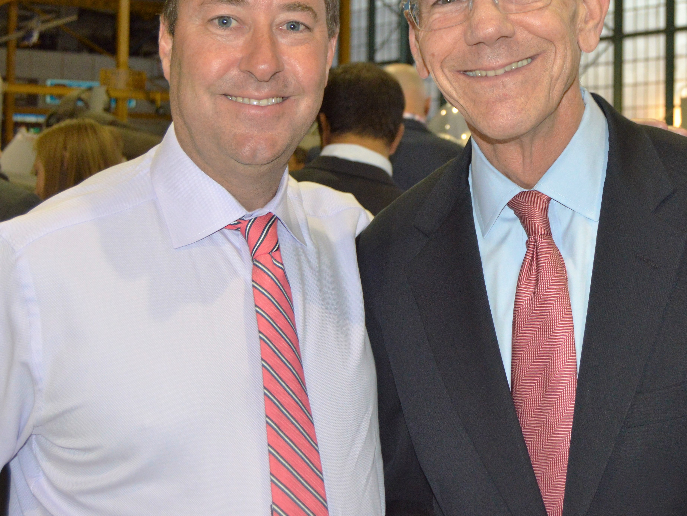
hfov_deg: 31.5
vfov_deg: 23.9
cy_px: 160
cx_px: 443
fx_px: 1211
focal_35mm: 61
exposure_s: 1/60
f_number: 4
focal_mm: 26
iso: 800
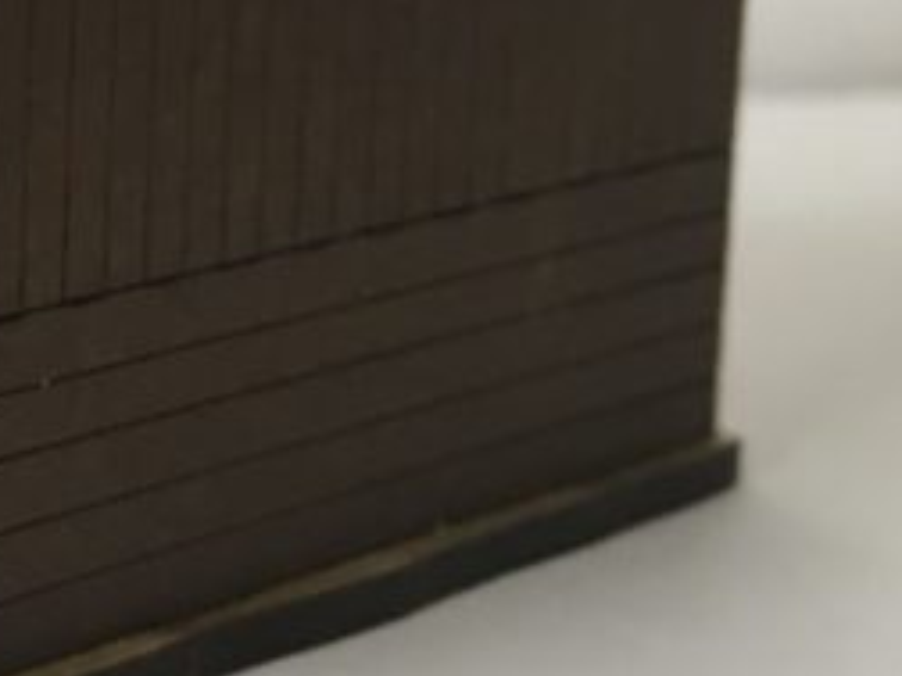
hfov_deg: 15.1
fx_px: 3075
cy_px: 21
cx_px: -569
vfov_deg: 12.4
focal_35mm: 118
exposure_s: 1/33
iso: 25
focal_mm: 4.15
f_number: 2.2
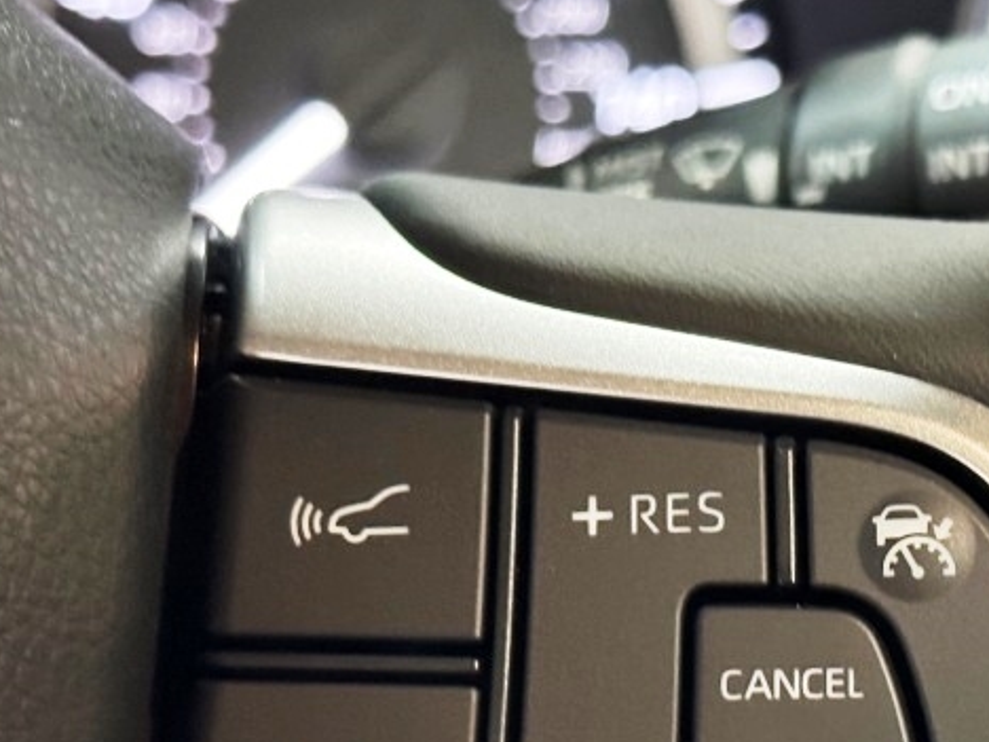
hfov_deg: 18.5
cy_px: 670
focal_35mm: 105
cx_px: 814
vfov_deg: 14.0
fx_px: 3000
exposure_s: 1/24
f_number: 1.78
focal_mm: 6.86
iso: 640
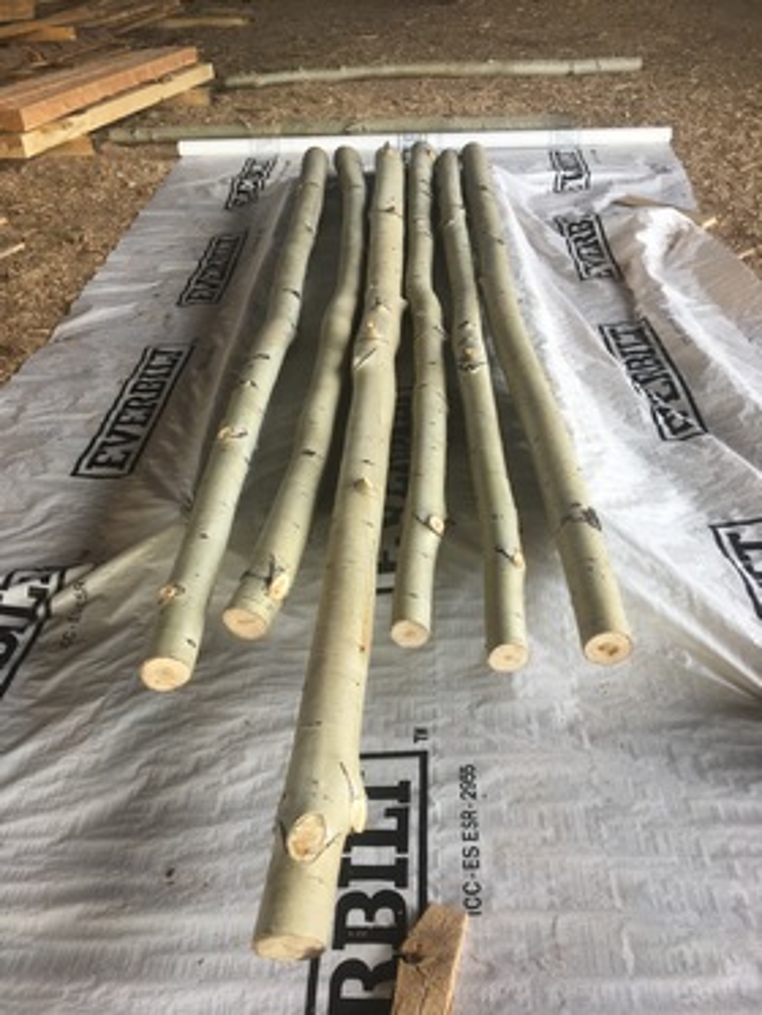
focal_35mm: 29
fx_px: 851
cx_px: 381
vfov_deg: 61.6
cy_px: 508
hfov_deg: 48.3
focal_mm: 4.15
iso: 32
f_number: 2.2
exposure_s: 1/120
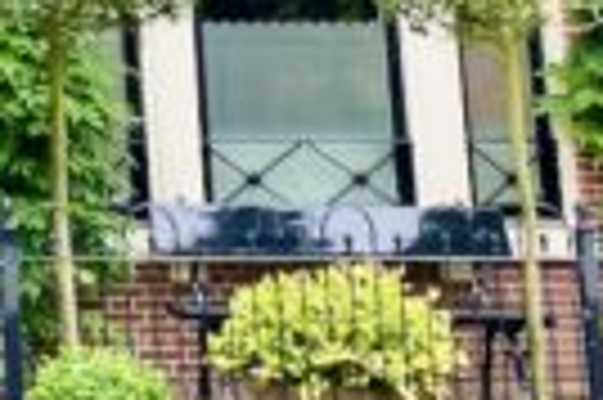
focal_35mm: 121
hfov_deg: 14.9
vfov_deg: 10.4
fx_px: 2024
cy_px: -400
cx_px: -459
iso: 32
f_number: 1.8
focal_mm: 4.25
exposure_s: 1/250
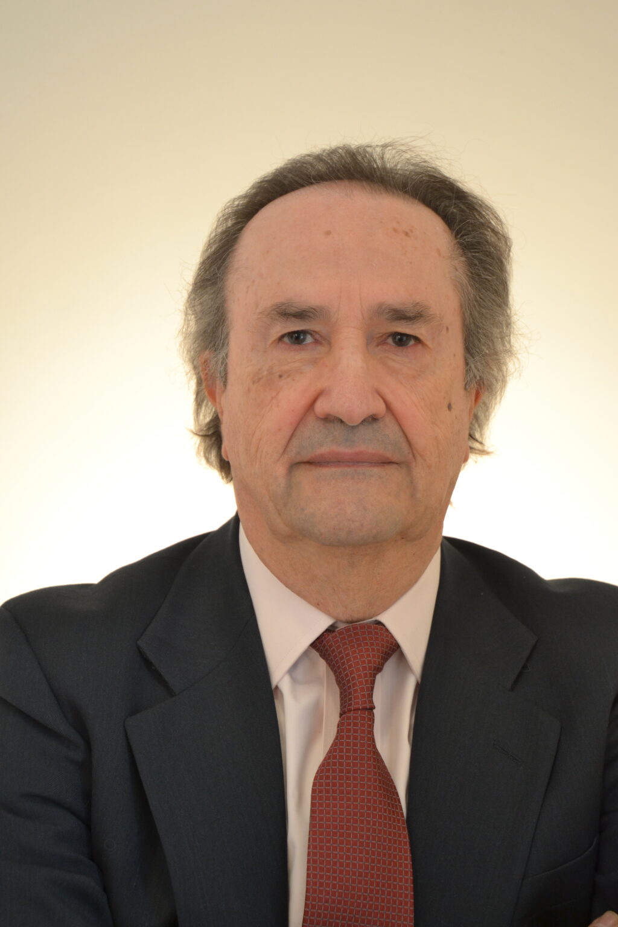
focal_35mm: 82
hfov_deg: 16.6
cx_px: 309
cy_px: 464
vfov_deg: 24.6
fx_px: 2124
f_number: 4.5
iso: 800
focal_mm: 55
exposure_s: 1/30
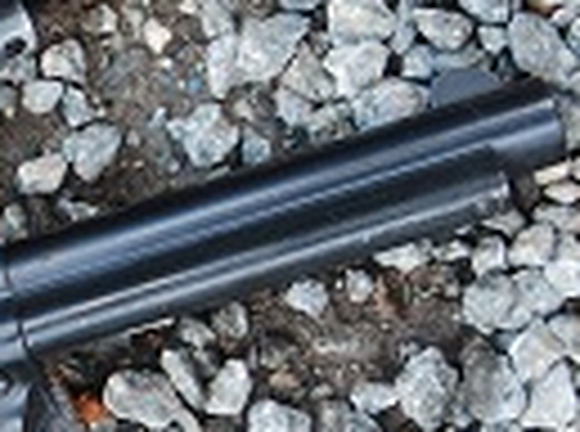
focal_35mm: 195
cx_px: -220
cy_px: 371
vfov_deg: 7.6
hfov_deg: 9.9
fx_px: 3262
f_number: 4
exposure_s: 1/50
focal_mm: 29
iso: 200
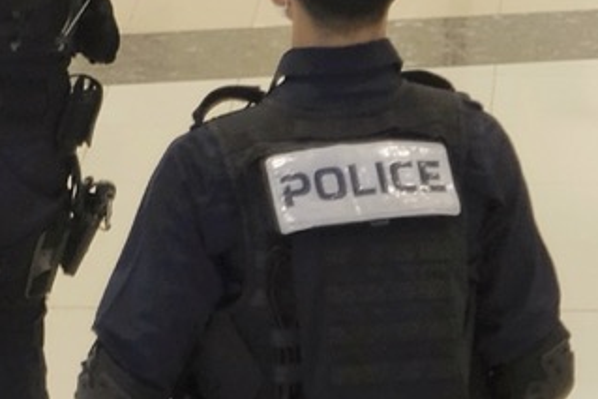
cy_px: -49
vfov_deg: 3.2
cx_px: -199
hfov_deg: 4.7
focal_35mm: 433
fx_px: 7196
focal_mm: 40.1
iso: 320
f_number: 2.8
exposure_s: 1/125
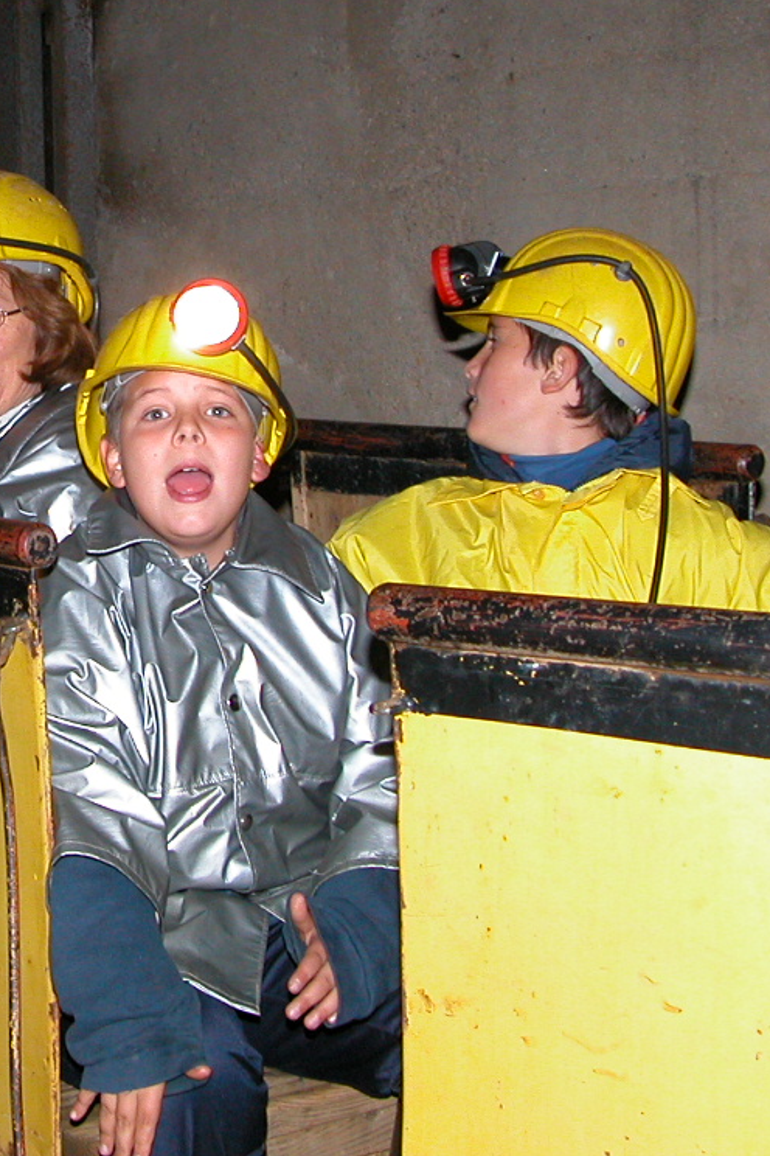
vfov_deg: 26.5
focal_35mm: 76
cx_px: -68
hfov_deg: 17.4
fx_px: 2438
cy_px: 390
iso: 200
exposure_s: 1/60
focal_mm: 8.9
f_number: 2.8
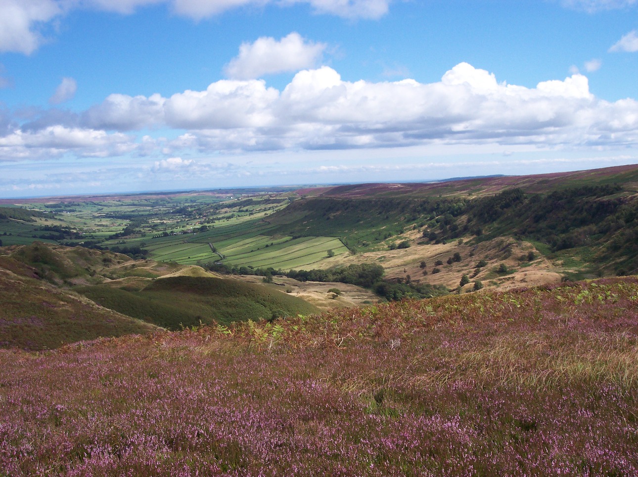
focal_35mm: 38
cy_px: 238
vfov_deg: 37.7
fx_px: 700
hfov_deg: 49.0
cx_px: 319
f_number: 4.8
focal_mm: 8
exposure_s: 1/700
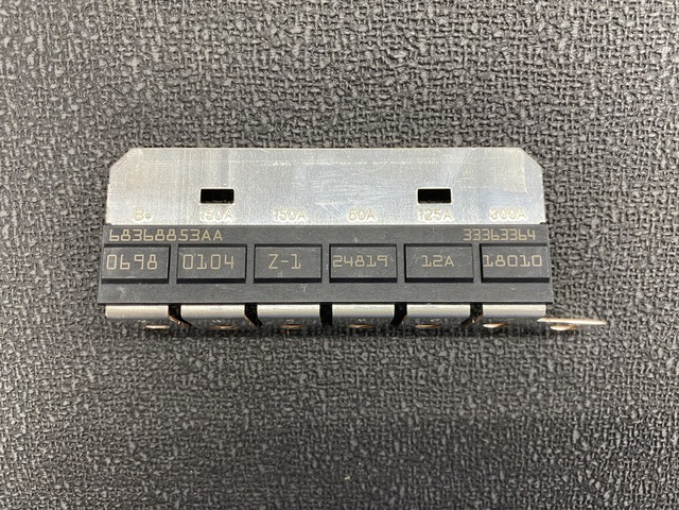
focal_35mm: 26
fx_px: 510
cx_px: 340
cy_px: 255
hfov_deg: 67.3
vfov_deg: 53.1
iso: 250
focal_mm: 4.25
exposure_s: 1/60
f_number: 1.8
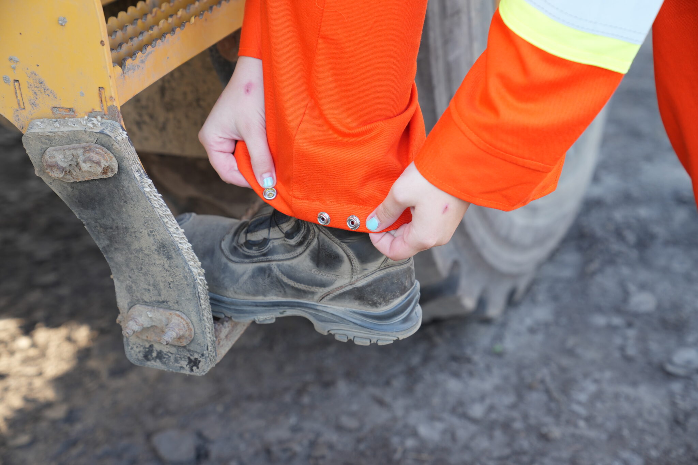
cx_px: 349
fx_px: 1357
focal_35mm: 70
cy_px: 232
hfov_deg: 28.8
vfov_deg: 19.5
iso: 400
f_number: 4
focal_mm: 70
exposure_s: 1/160
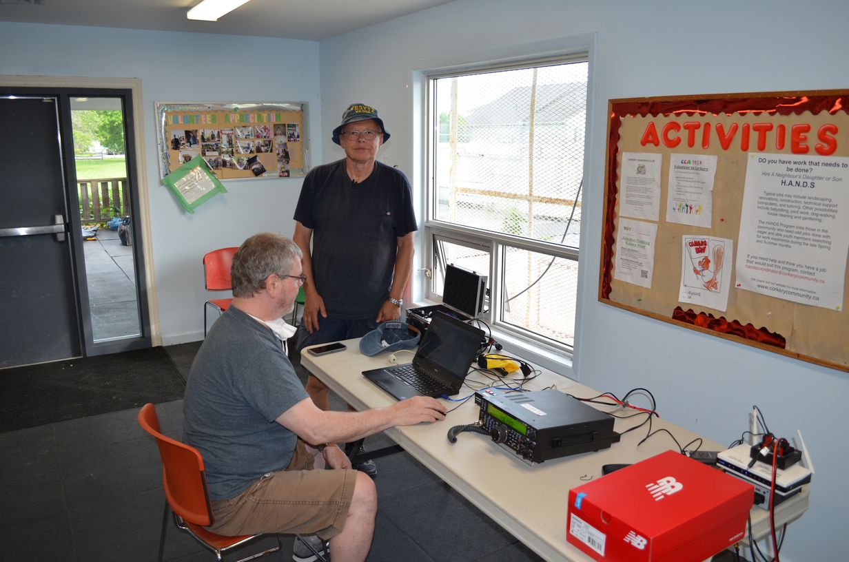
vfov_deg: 47.7
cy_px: 281
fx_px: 635
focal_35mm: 27
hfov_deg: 67.5
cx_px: 424
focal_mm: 18
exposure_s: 1/125
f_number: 3.5
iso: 280
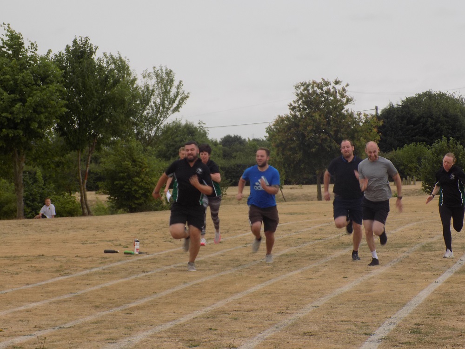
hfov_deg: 16.7
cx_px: 232
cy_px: 174
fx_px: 1585
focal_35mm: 118
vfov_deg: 12.6
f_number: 4.8
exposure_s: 1/100
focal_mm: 20.9
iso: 80
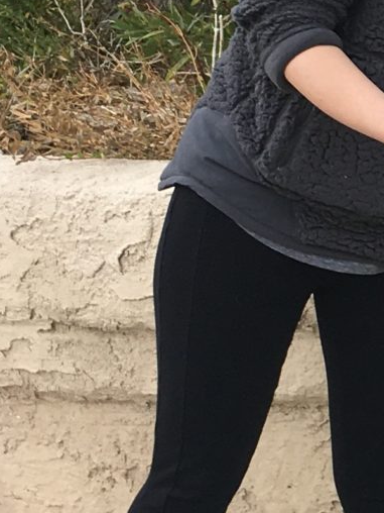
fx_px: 2159
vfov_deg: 13.5
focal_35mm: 146
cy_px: 174
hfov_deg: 9.3
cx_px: 852
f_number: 2.2
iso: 25
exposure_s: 1/434
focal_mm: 4.15
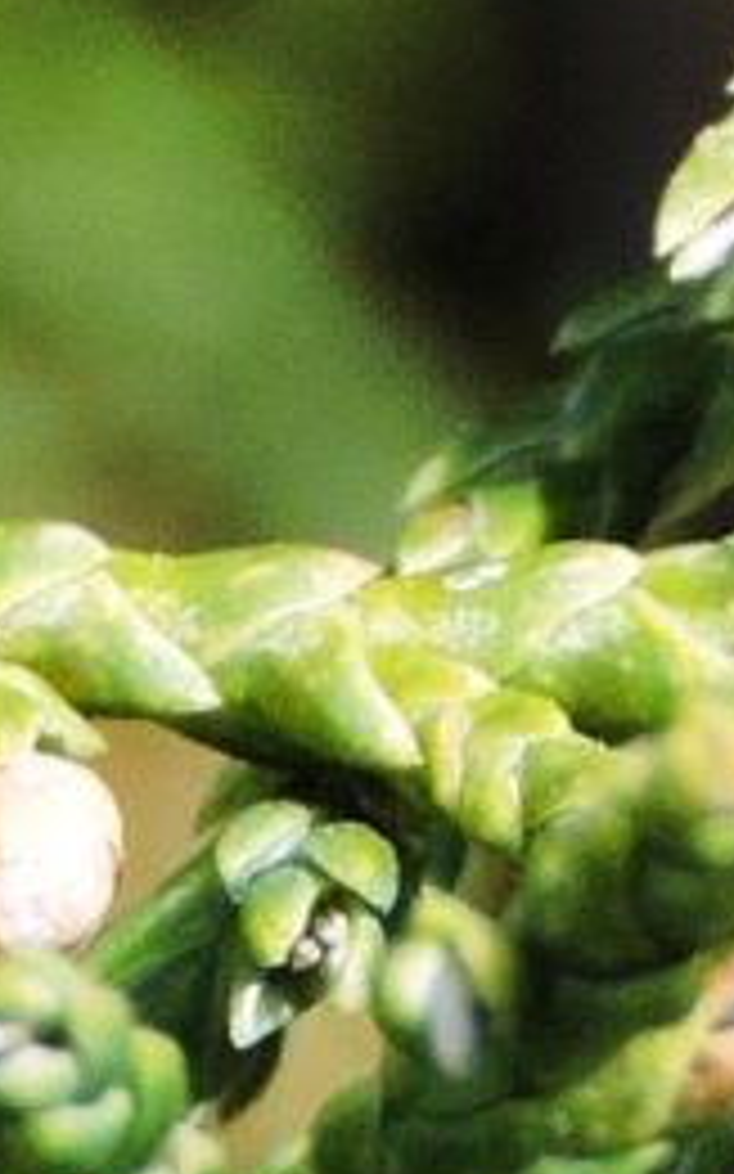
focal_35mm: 885
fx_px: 28341
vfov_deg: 2.4
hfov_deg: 1.5
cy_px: -1138
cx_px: 257
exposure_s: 1/250
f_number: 4.5
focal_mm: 15.2
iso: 100
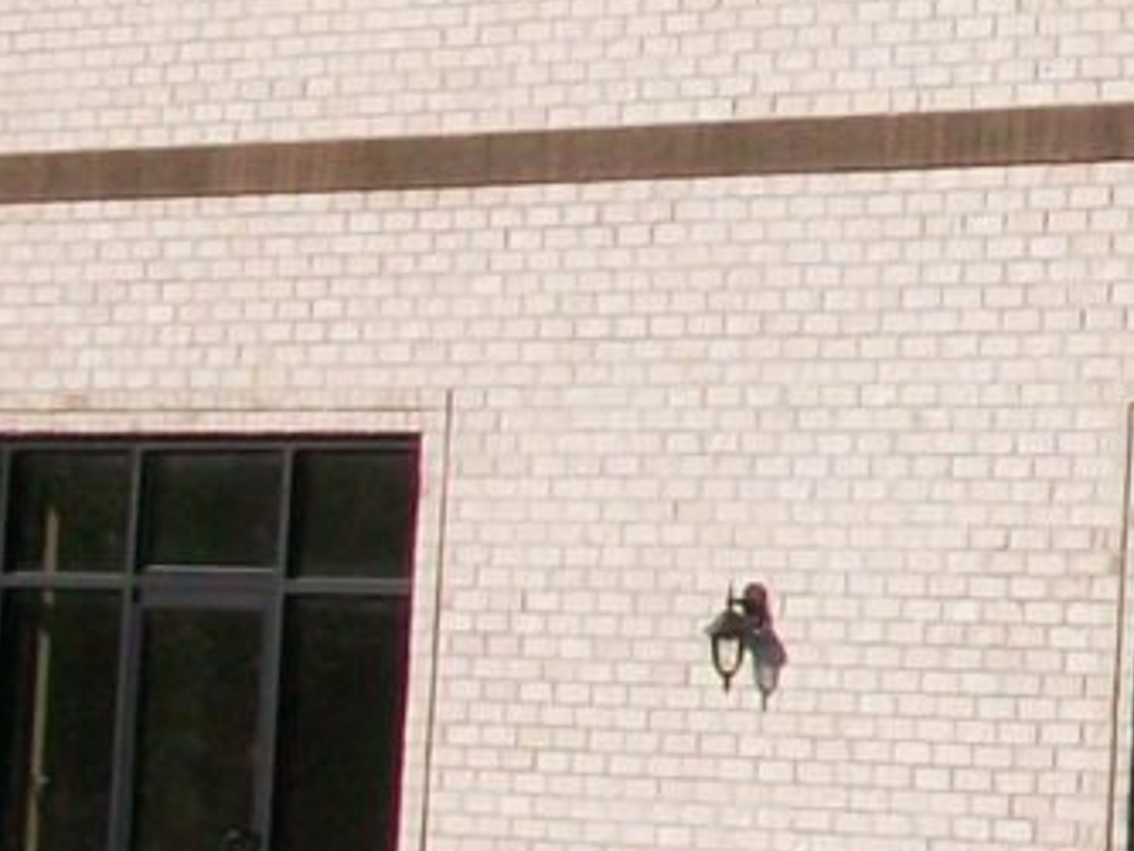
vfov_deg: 7.5
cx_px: 2643
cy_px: 58
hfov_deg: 9.1
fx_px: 6456
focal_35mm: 197
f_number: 5.5
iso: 64
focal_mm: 5.7
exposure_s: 1/500
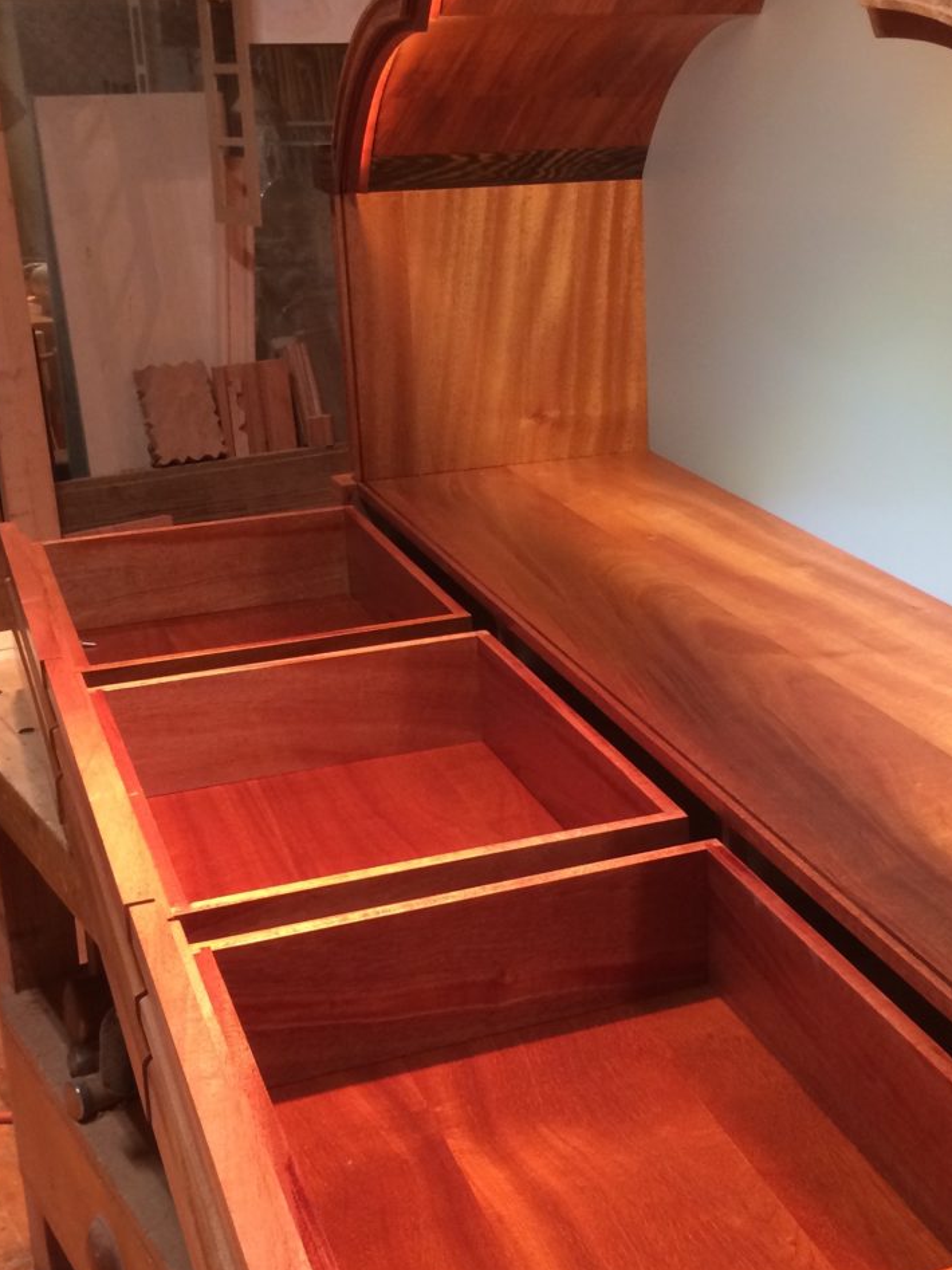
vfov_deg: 38.9
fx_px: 1797
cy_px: 638
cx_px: 657
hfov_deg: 29.4
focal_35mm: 49
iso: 125
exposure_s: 1/30
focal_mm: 4.15
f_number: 2.2
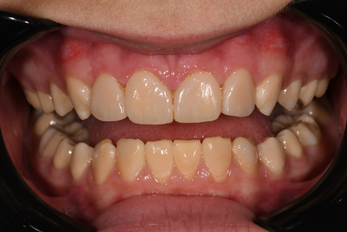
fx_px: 1214
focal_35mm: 126
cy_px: 116
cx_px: 174
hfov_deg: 16.3
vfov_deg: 10.9
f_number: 32
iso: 200
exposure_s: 1/160
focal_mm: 105
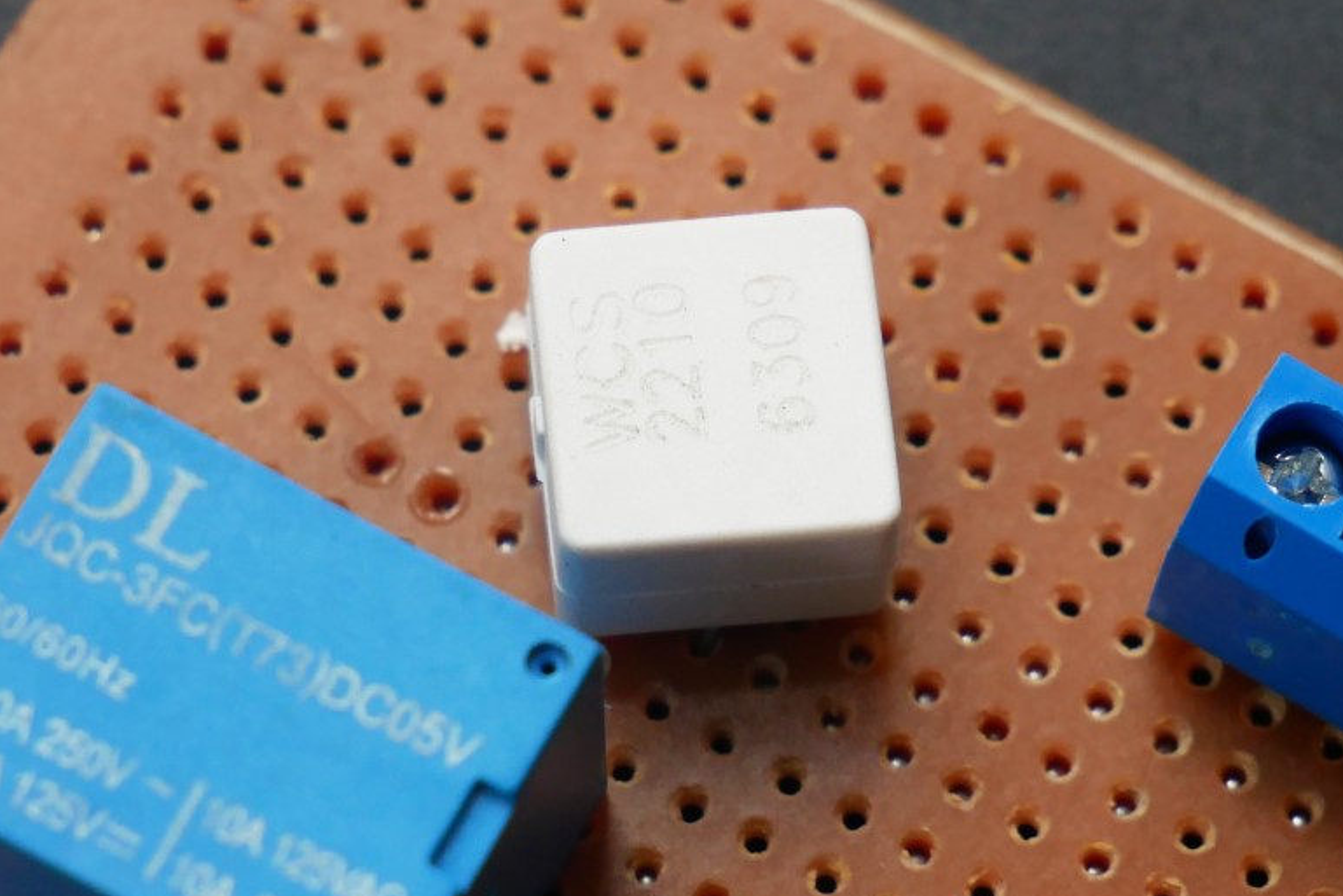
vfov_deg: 7.7
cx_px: 695
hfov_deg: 11.5
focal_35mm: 179
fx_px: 6679
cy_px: 398
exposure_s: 1/60
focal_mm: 46
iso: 800
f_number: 5.6
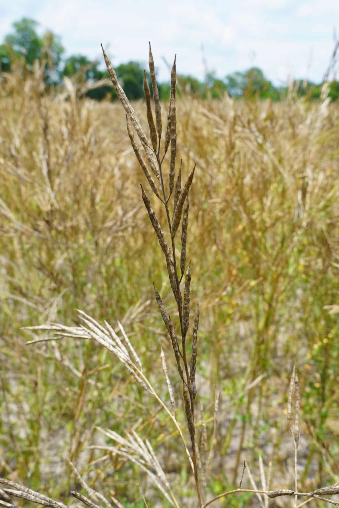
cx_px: 170
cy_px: 254
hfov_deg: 33.0
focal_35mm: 40
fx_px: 572
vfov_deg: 47.9
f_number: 9
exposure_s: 1/125
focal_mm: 27
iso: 100
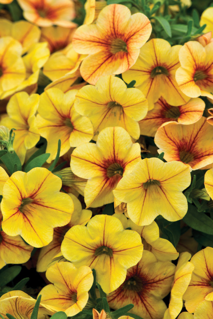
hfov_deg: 8.7
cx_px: 106
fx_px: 1398
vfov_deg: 13.0
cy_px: 160
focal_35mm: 158
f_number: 10
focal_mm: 105
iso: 100
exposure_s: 1/50
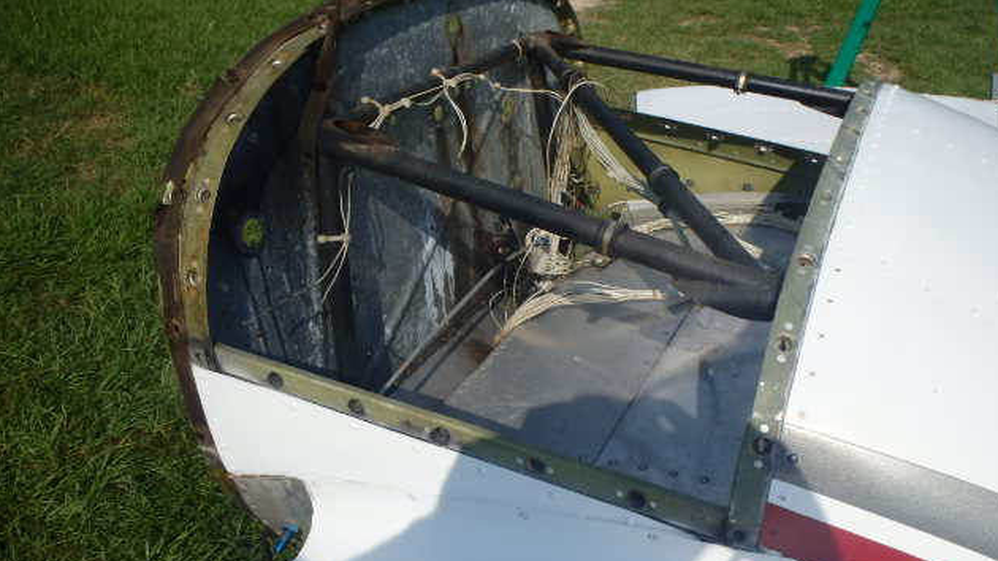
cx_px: 501
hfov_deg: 62.6
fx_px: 820
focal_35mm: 31
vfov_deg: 37.6
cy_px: 330
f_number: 11
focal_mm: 5
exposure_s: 1/200
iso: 125
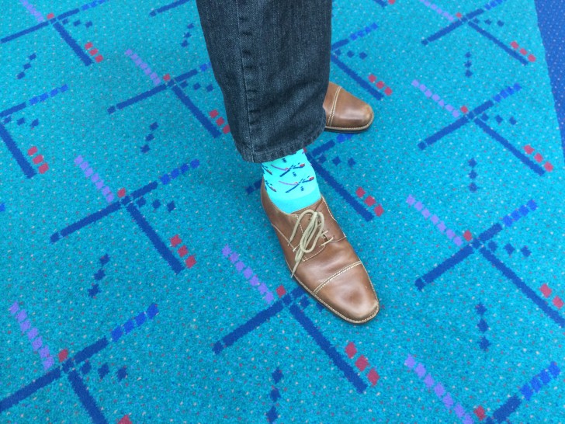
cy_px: 212
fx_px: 473
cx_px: 282
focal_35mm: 29
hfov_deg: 61.7
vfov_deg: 48.2
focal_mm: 4.15
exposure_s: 1/30
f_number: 2.2
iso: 200
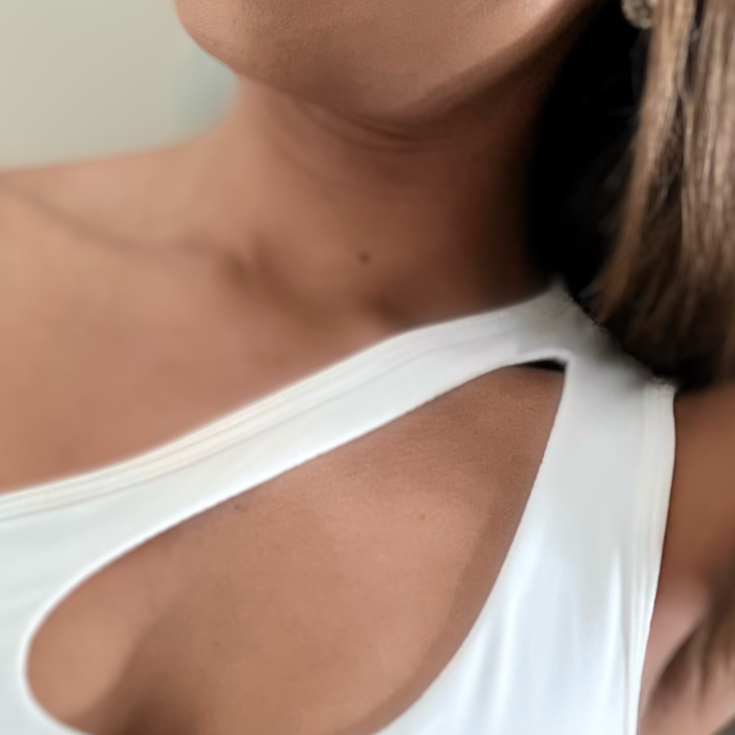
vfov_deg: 25.3
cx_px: 257
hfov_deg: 25.3
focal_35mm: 68
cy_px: 260
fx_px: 1634
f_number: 2.2
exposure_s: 1/20
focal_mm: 2.87
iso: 640
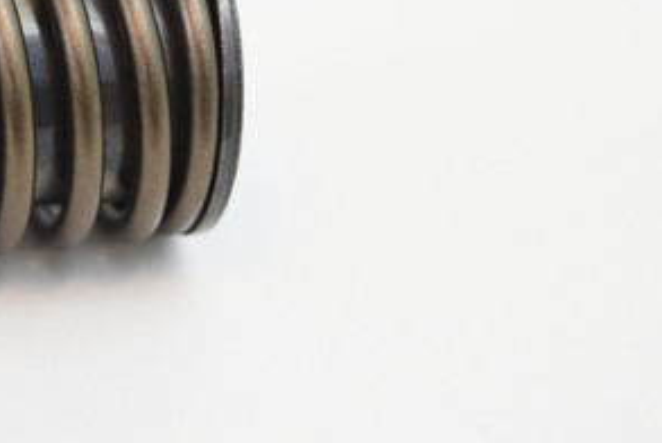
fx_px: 3315
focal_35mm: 180
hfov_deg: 11.3
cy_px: 6
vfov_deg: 7.6
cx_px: -11
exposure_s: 1/60
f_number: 5.6
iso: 1250
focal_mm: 55
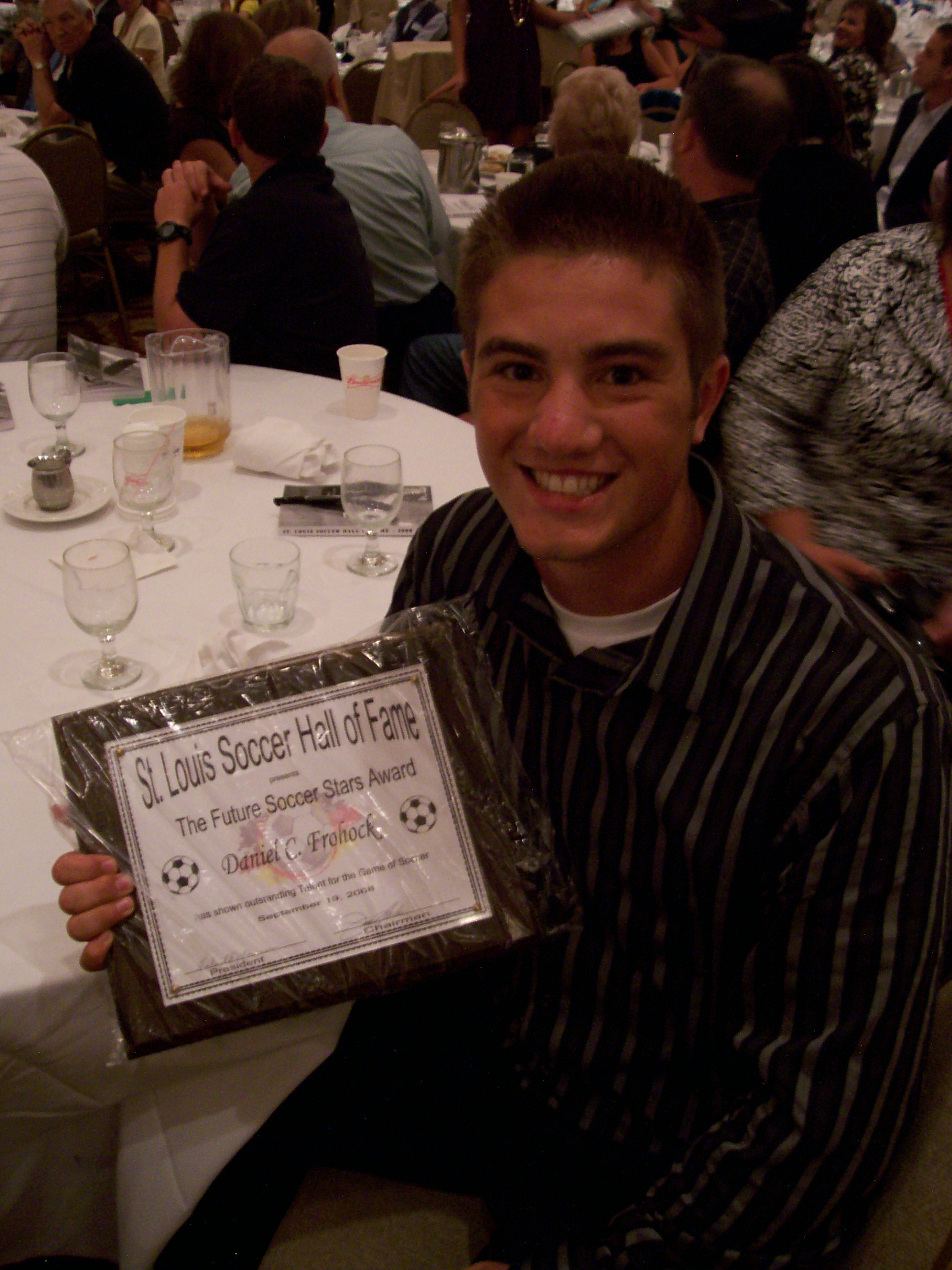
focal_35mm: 34
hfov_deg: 41.8
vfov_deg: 54.0
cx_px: 476
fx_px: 1247
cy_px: 635
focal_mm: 5.6
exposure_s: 1/8
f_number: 2.7
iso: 160
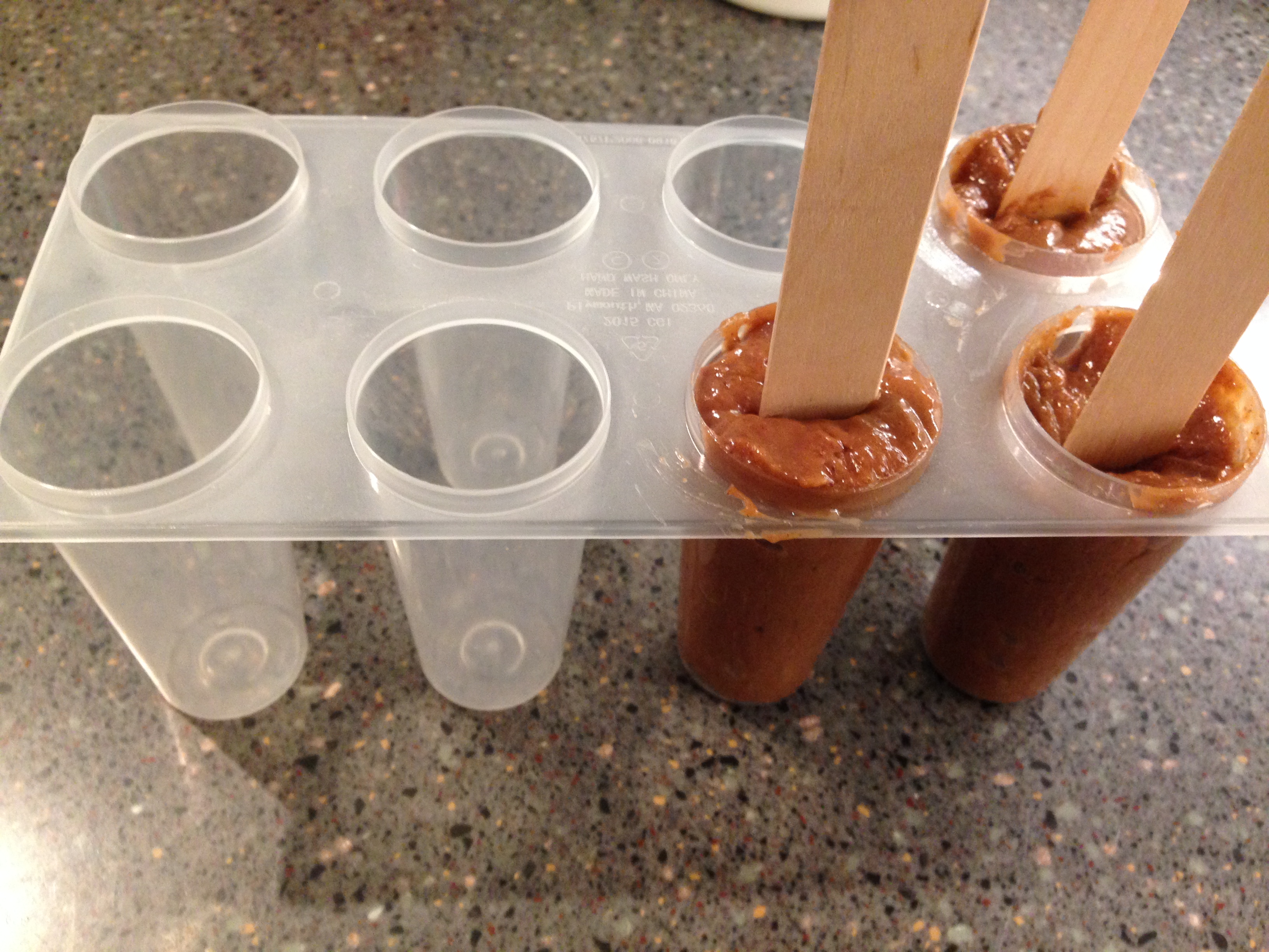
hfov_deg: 55.4
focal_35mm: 33
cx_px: 634
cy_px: 476
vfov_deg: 42.9
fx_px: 1210
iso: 250
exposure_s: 1/20
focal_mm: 4.12
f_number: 2.4
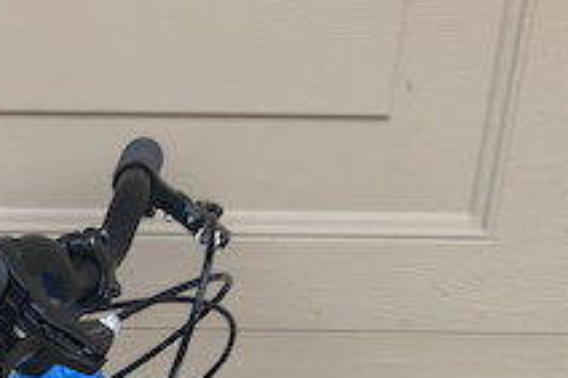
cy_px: 654
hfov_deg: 17.7
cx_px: -121
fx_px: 1734
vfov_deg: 11.6
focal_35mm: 110
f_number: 1.8
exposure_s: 1/120
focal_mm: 3.99
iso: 50
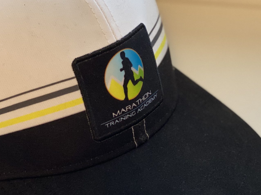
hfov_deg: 18.9
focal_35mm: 104
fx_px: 784
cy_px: 94
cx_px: 115
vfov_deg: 14.2
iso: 250
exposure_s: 1/112
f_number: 2
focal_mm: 6
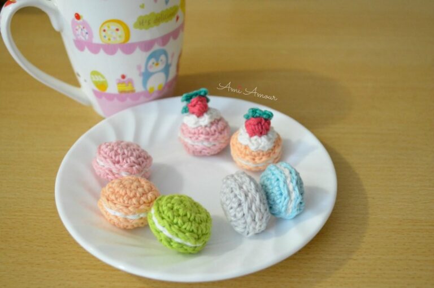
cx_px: 217
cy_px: 144
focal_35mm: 45
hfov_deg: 43.7
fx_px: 541
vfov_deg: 29.7
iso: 2500
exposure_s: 1/30
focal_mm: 30
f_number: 4.5
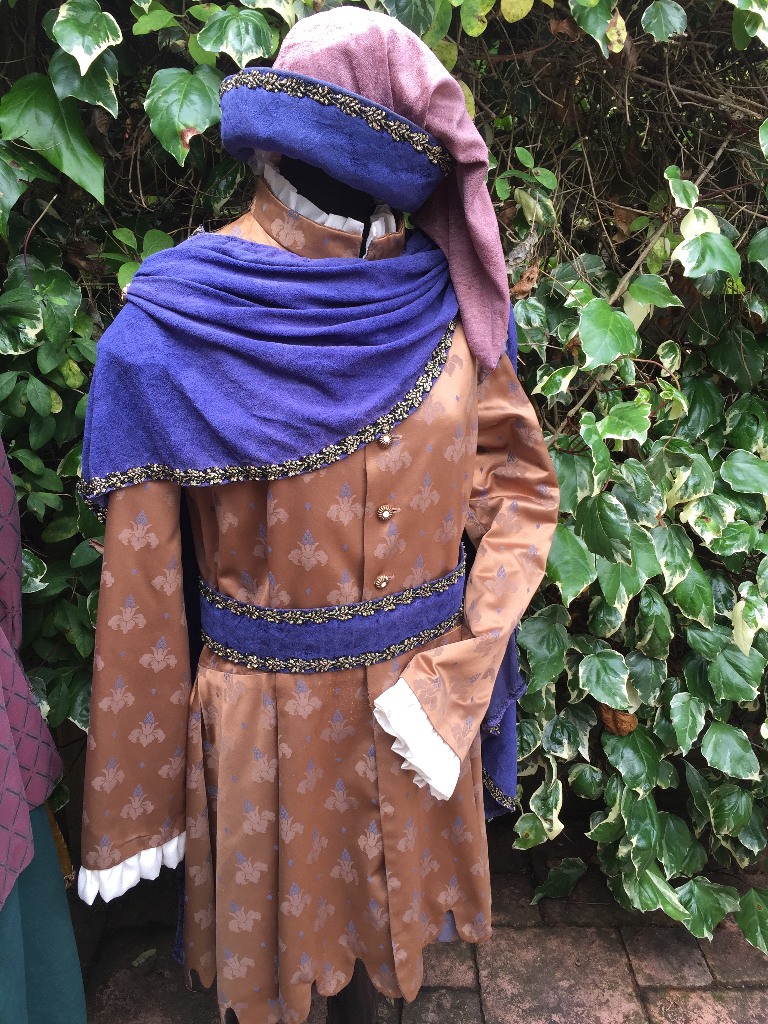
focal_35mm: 29
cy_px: 512
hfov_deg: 48.2
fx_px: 858
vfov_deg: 61.7
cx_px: 384
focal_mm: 4.15
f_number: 2.2
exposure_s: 1/116
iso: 32
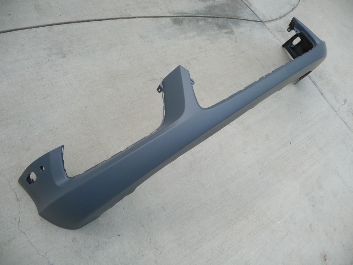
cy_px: 132
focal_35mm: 28
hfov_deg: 63.4
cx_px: 176
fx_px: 286
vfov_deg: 49.7
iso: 100
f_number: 3.3
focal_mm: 4.7
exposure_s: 1/200
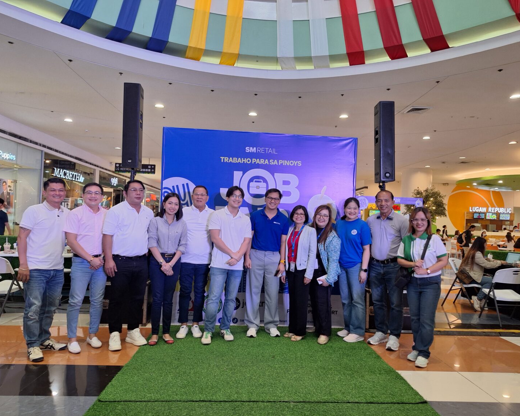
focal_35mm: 24
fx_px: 369
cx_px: 265
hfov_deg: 70.3
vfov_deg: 58.8
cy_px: 208
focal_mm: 5.54
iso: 80
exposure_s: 1/40
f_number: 1.8
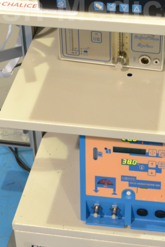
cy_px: 8
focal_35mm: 101
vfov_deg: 19.7
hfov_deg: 13.5
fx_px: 694
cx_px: 126
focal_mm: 22
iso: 400
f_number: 3.8
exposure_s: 1/20
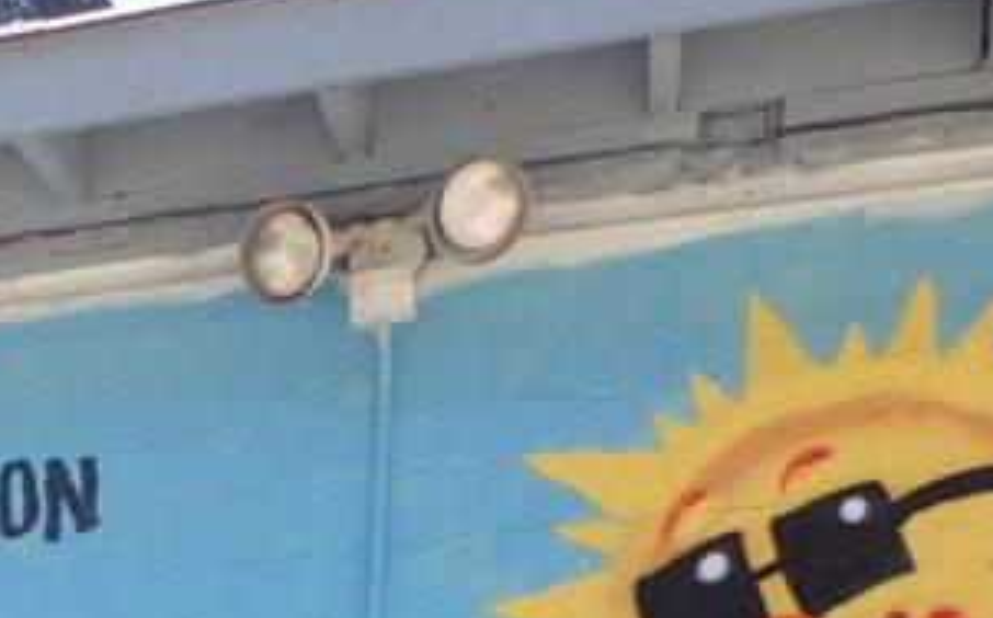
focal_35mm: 90
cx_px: -556
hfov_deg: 19.6
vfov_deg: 12.7
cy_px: 1216
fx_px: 2433
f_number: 2.8
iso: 100
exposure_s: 1/400
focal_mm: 4.5
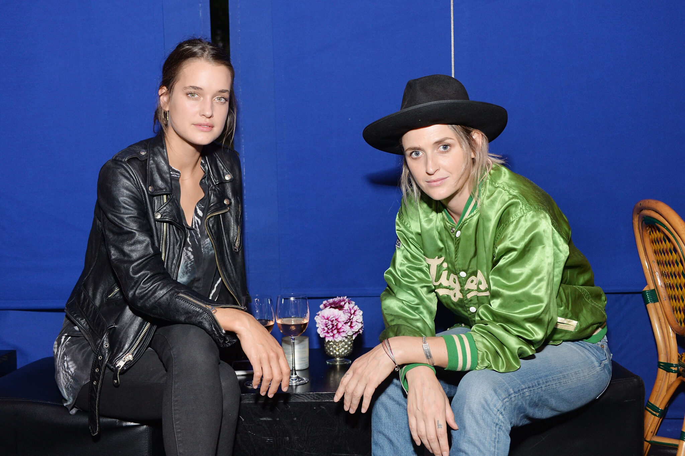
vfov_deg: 37.8
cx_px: 342
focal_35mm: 35
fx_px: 666
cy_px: 228
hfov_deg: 54.5
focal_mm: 35
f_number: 4
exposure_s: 1/125
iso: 800
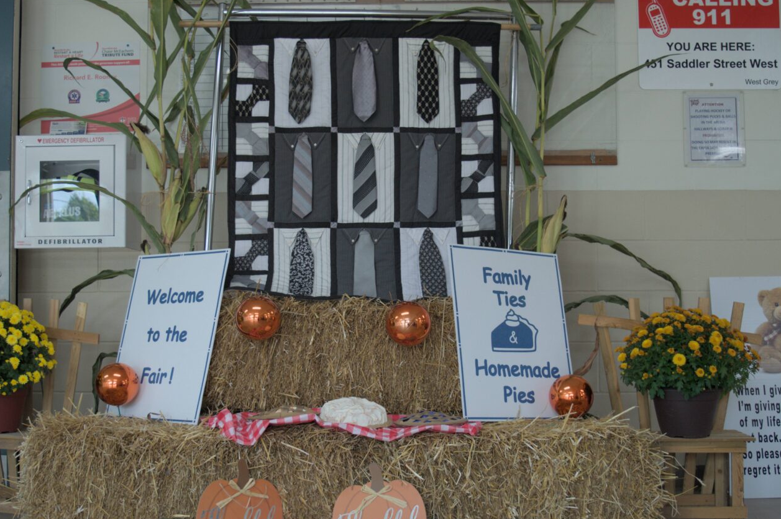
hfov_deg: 44.5
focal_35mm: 44
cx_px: 372
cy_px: 289
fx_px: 954
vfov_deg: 30.4
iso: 400
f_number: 4.5
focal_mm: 24
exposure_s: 1/80
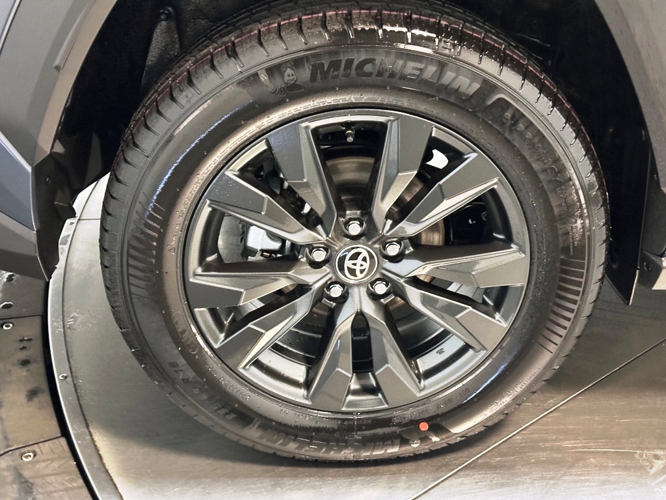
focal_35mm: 48
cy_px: 250
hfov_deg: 39.7
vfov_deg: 30.3
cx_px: 333
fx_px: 924
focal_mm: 6.86
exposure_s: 1/24
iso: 640
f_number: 1.78
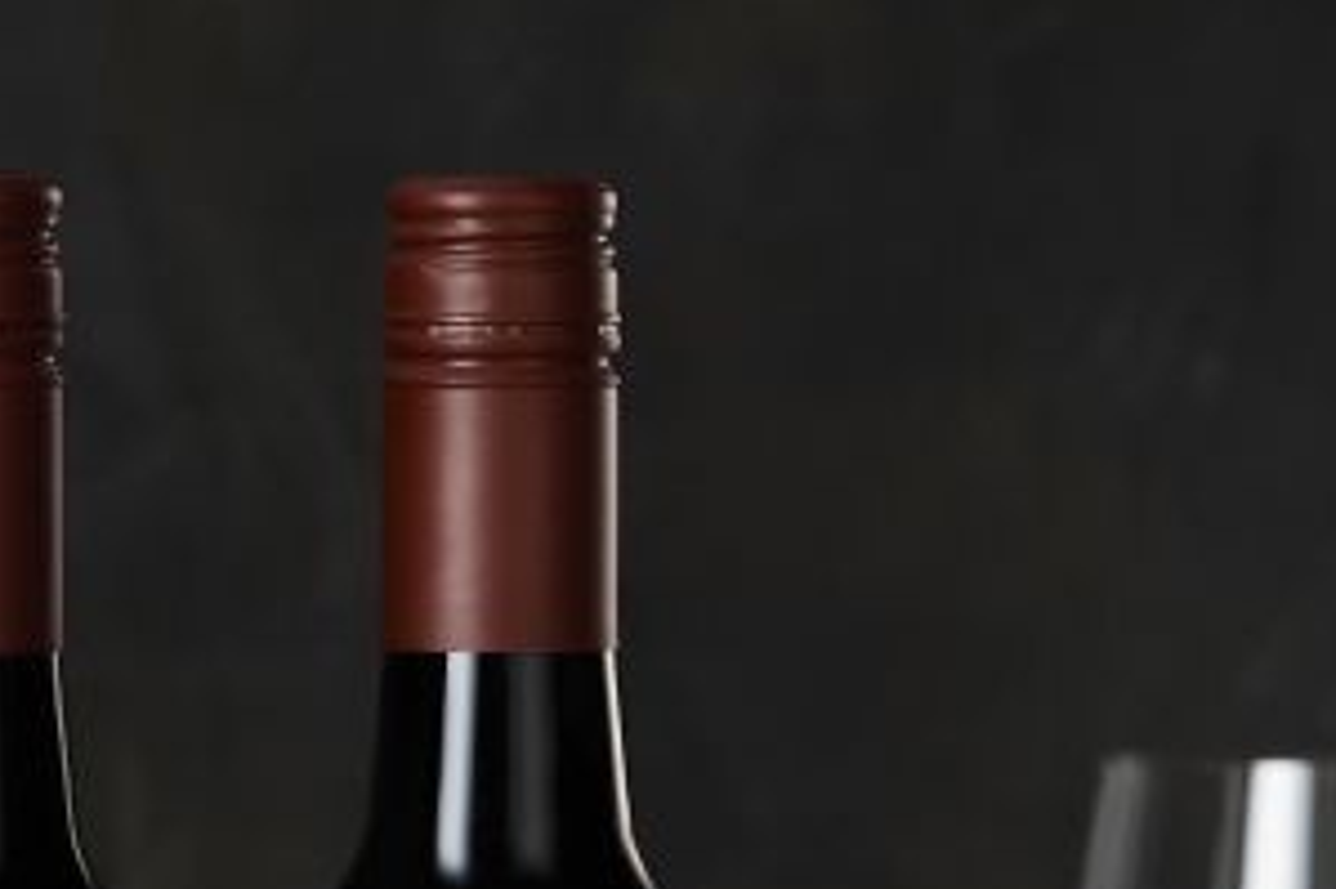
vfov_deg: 2.0
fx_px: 25035
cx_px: -1314
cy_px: 1135
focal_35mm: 675
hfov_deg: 3.0
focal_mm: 112
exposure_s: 1/250
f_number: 5.6
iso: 250
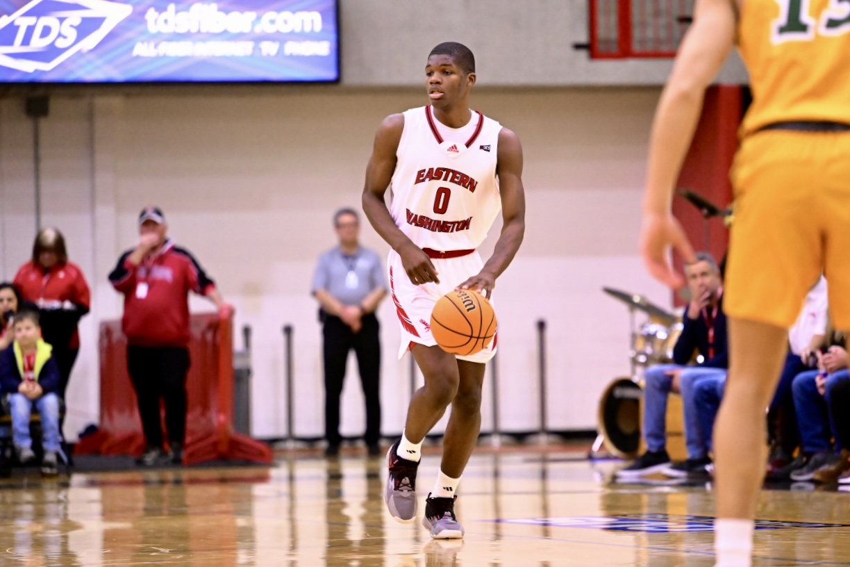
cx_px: 425
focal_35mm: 170
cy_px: 284
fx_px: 4014
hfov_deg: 12.1
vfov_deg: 8.1
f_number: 2.8
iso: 8000
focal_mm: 170
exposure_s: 1/1250
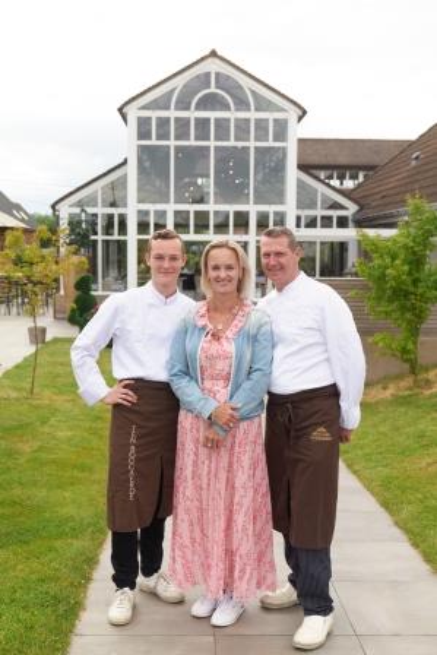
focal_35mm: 42
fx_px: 764
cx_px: 218
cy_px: 328
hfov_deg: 31.9
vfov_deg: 46.4
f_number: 5.6
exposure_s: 1/125
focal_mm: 42
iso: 100
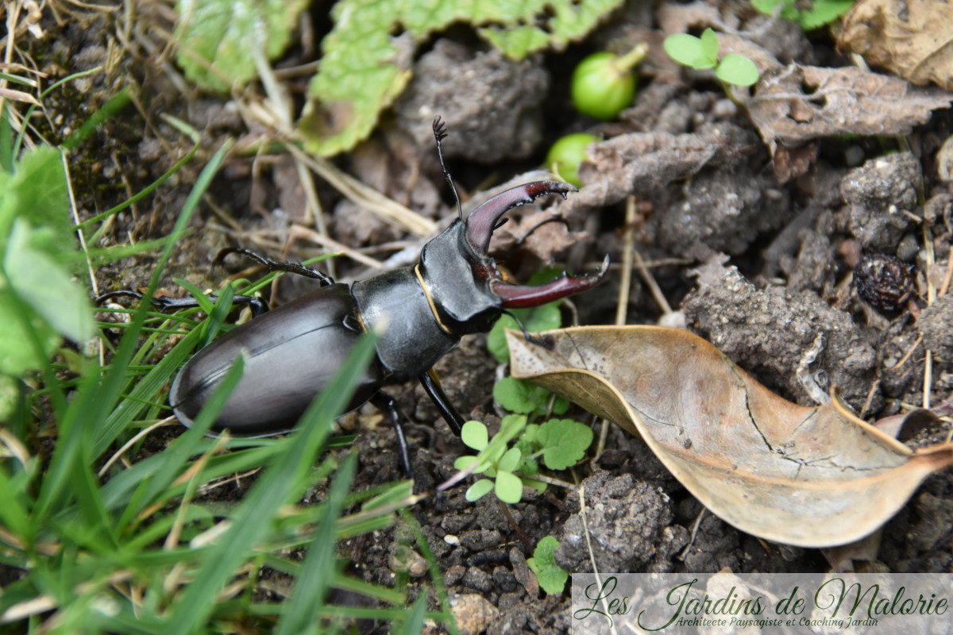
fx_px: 11912
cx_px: 476
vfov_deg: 3.1
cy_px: 318
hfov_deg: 4.6
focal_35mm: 450
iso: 400
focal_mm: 300
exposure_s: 1/125
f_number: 8
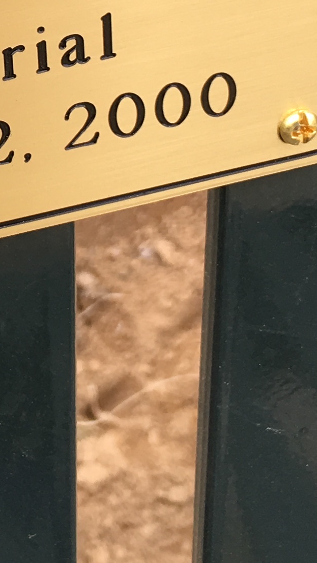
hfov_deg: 10.2
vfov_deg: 18.2
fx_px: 1719
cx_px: -160
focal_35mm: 115
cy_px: 7
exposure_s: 1/416
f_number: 2.2
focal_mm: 4.15
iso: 25
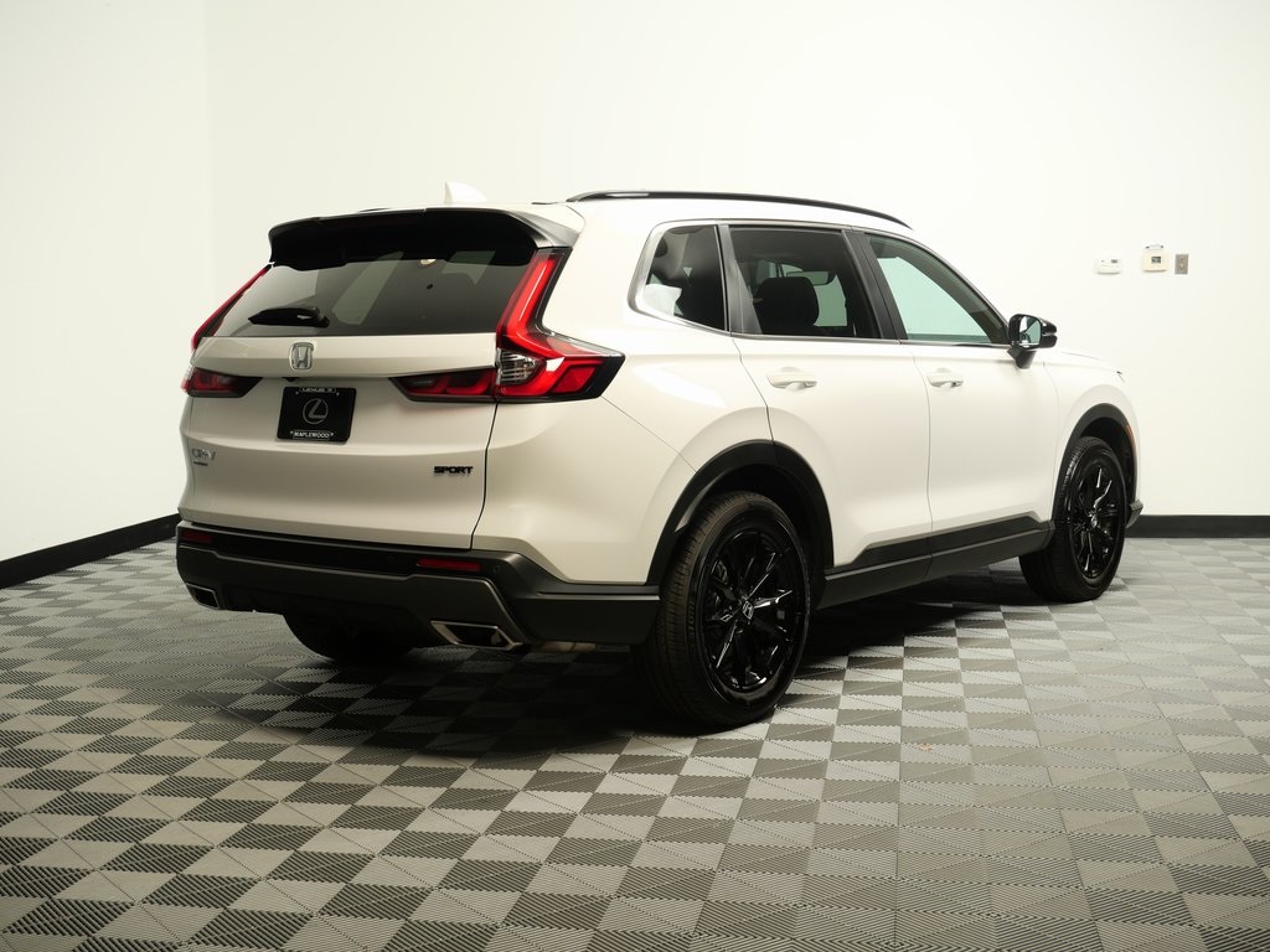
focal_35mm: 44
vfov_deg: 32.9
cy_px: 476
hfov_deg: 42.9
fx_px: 1614
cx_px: 635
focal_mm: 22
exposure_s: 1/200
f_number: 5.6
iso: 250
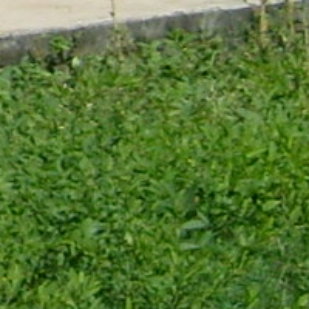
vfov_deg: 5.4
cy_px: -317
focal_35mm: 316
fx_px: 3191
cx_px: -777
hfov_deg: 5.1
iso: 80
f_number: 7.1
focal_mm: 5.8
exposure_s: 1/350
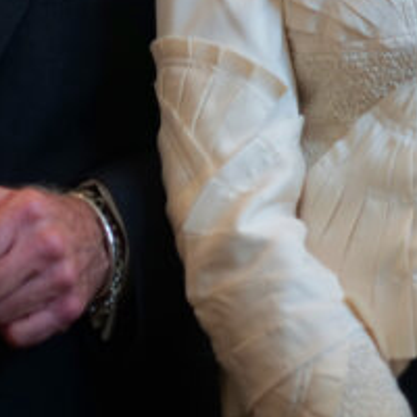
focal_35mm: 161
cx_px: 238
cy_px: -315
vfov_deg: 10.3
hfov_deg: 10.9
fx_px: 2194
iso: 125
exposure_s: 1/60
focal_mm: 35
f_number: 2
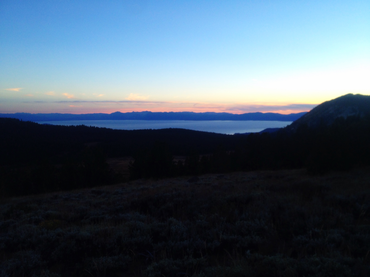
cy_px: 138
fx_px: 374
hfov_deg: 52.6
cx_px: 185
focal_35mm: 35
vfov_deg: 40.7
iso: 50
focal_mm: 4.28
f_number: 2.4
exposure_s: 1/120
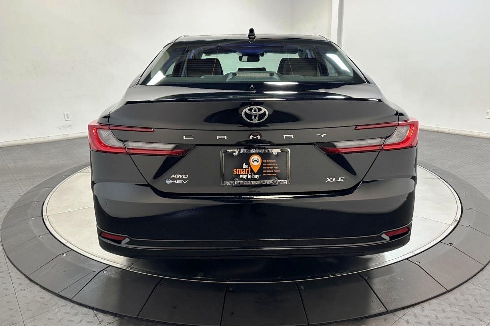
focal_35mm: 26
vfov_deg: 49.5
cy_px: 164
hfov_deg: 69.4
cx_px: 252
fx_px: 354
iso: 400
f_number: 1.78
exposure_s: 1/60
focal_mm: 6.86
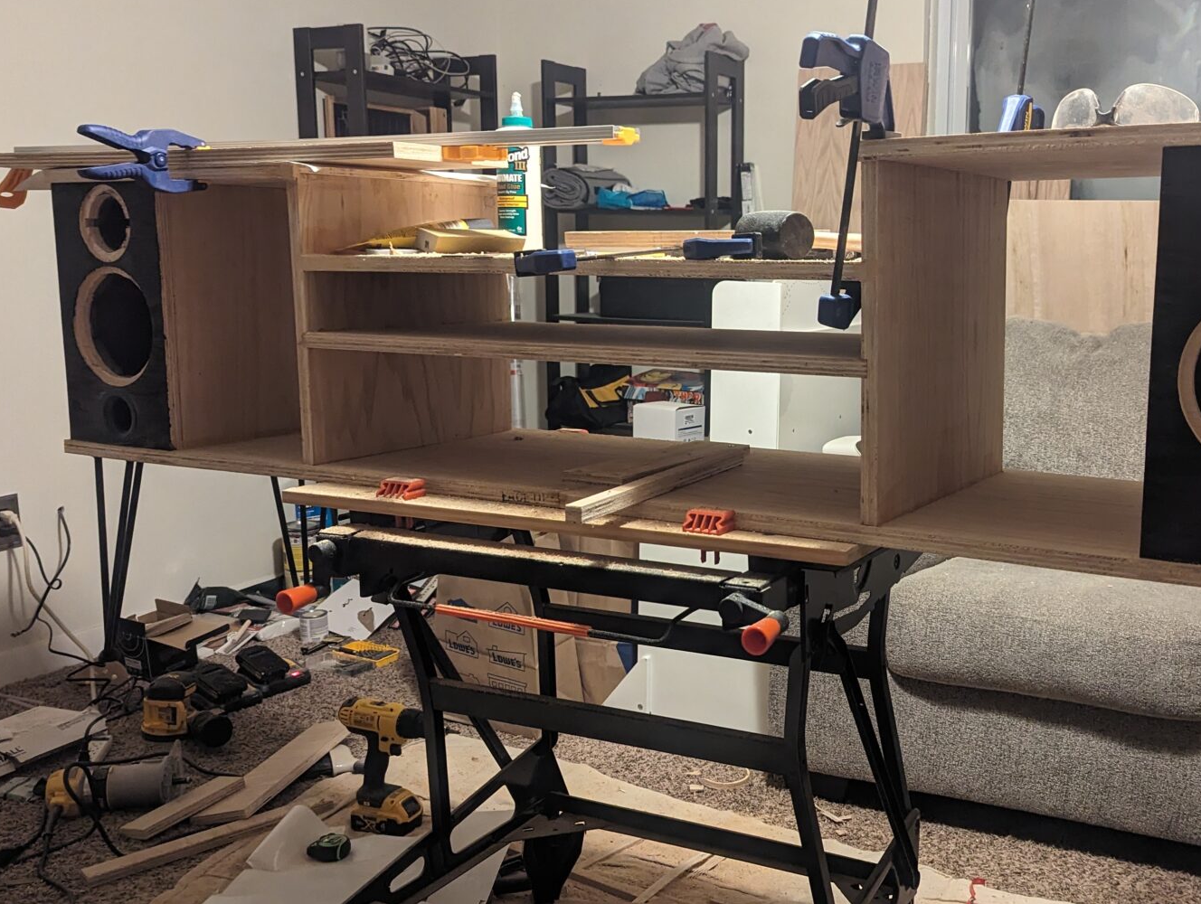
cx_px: 777
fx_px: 1286
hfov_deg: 49.4
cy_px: 474
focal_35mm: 37
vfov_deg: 38.7
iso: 803
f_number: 1.85
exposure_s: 1/30
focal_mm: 6.81
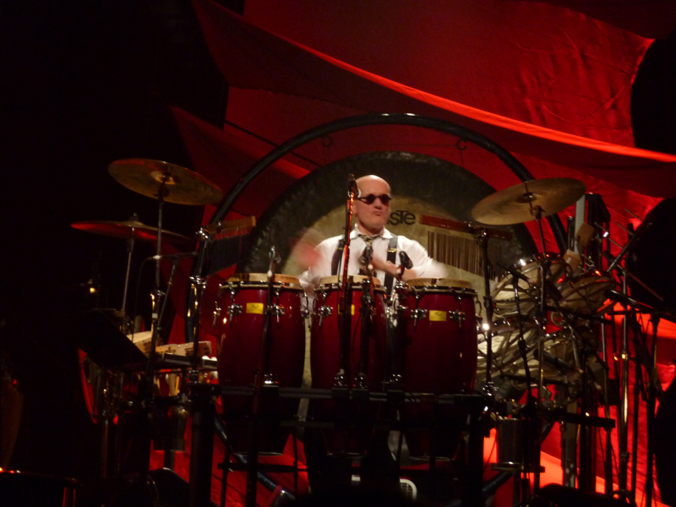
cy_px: 254
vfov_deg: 5.0
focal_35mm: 300
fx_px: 5859
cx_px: 338
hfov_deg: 6.6
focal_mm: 49.2
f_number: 4.9
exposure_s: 1/20
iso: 400
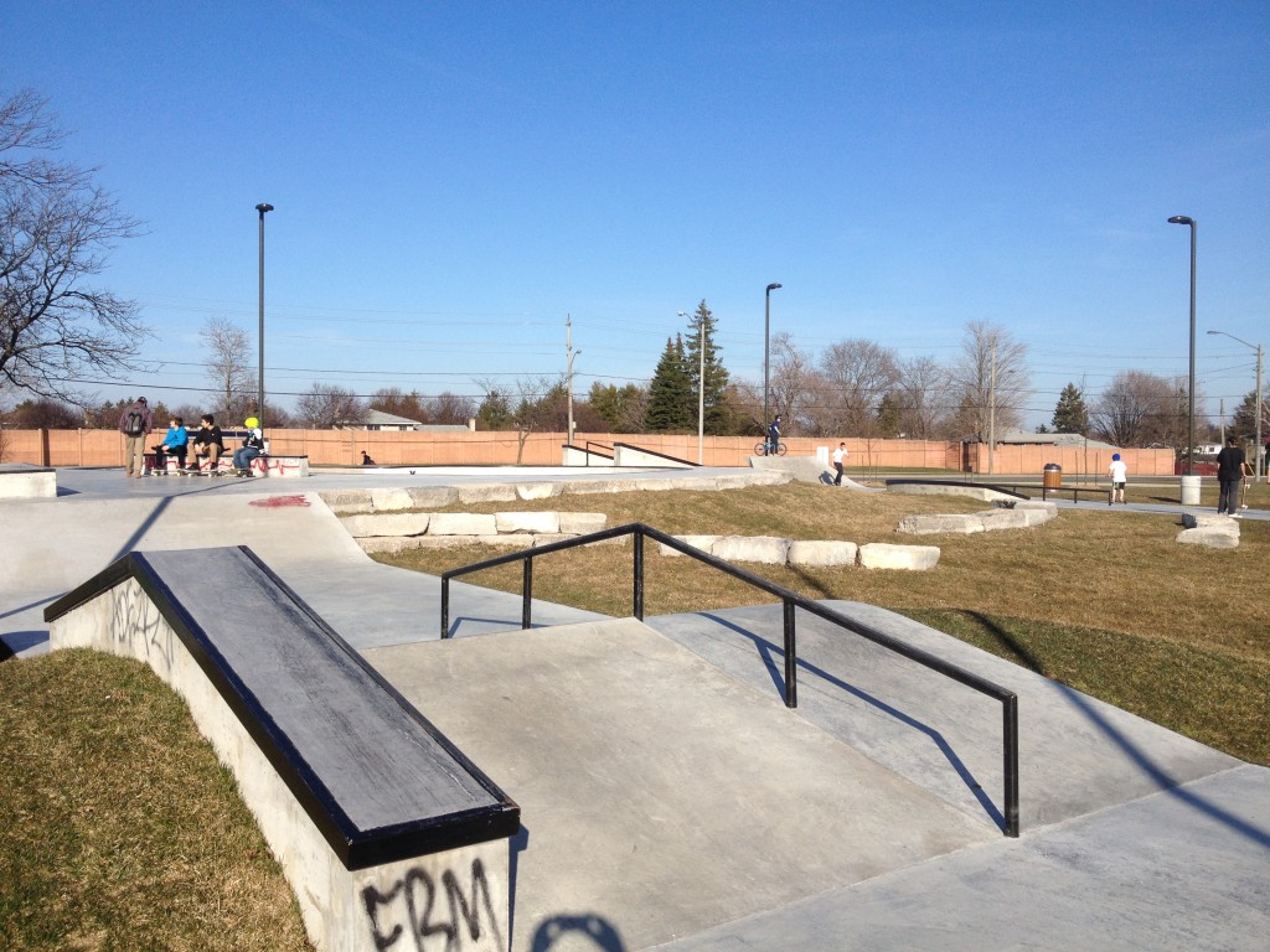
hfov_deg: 52.6
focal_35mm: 35
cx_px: 635
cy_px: 476
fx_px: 1284
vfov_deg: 40.7
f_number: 2.4
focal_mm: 4.28
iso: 50
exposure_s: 1/2045
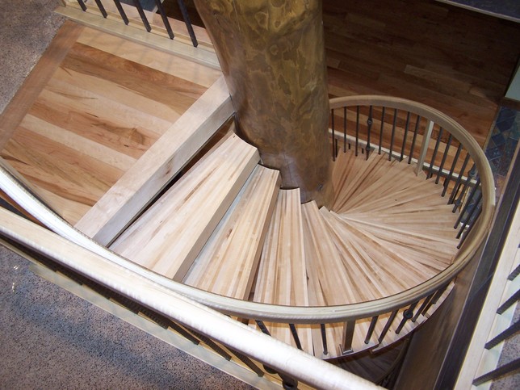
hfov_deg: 49.0
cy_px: 195
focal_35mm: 38
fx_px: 571
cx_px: 260
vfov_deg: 37.7
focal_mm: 6.3
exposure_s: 1/60
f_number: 2.8
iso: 140
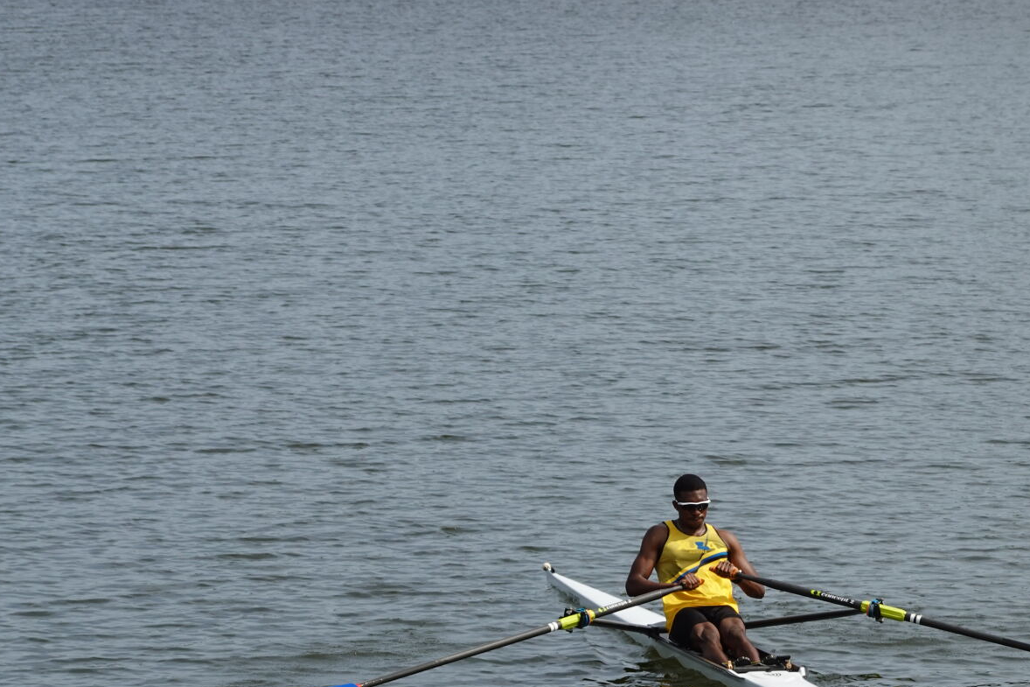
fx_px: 6980
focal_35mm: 244
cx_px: 637
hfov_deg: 8.4
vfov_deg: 5.6
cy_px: 506
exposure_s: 1/640
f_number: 5.6
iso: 100
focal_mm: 58.92
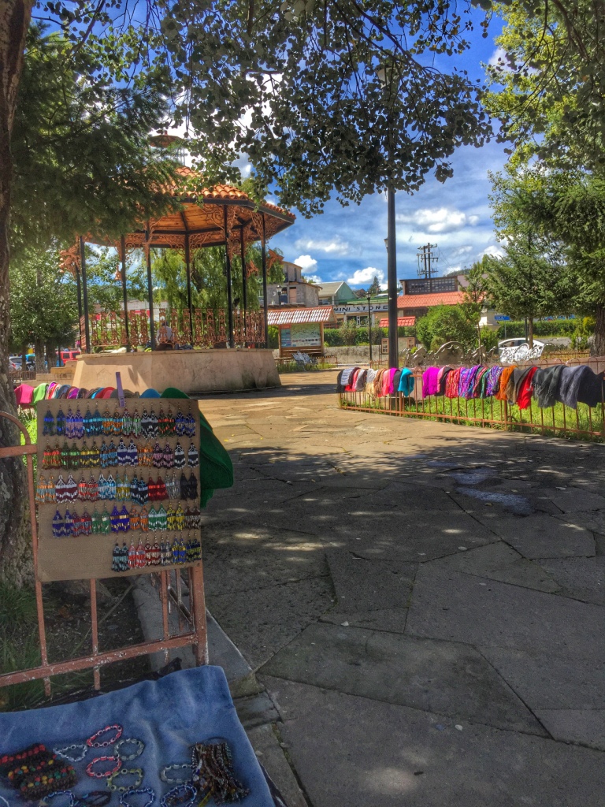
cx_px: 302
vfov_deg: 61.7
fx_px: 676
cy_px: 404
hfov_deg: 48.2
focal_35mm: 29
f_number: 2.2
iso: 32
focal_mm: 4.15
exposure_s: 1/1163
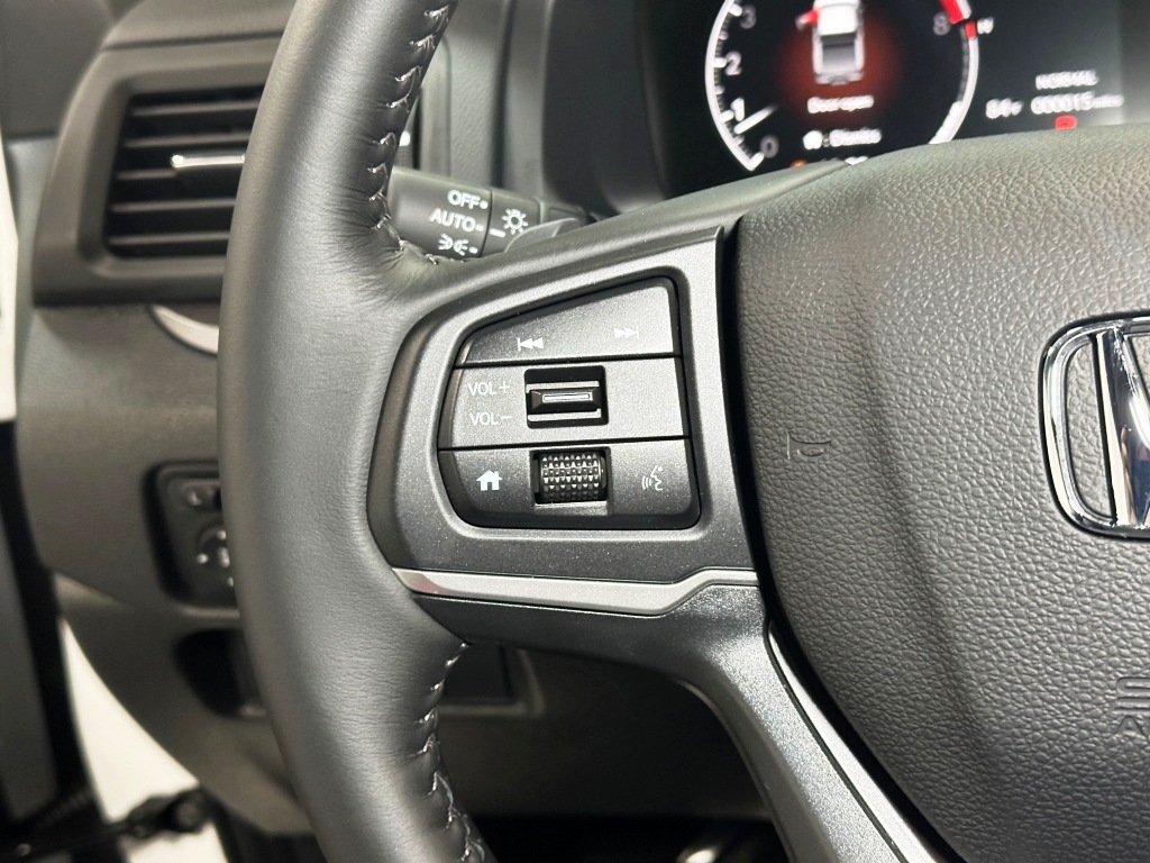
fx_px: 1595
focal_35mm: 48
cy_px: 432
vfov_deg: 30.3
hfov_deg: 39.7
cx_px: 575
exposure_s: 1/30
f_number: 1.78
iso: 500
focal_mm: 6.86
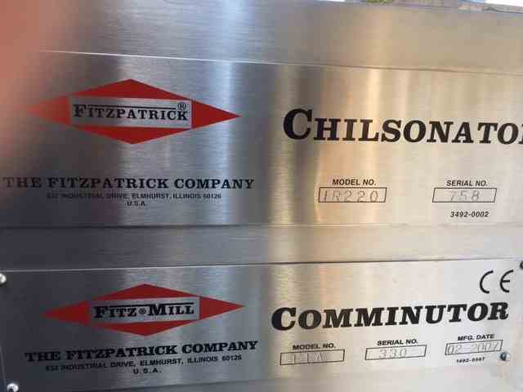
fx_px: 438
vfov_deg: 48.2
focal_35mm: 29
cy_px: 196
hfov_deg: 61.7
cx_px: 262
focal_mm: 4.15
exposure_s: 1/189
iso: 25
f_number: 2.2
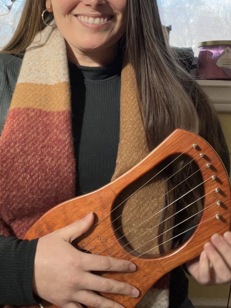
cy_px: 65
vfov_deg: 31.4
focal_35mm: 60
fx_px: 534
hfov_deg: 24.4
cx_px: 97
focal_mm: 2.71
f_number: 2.2
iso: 40
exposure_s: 1/120
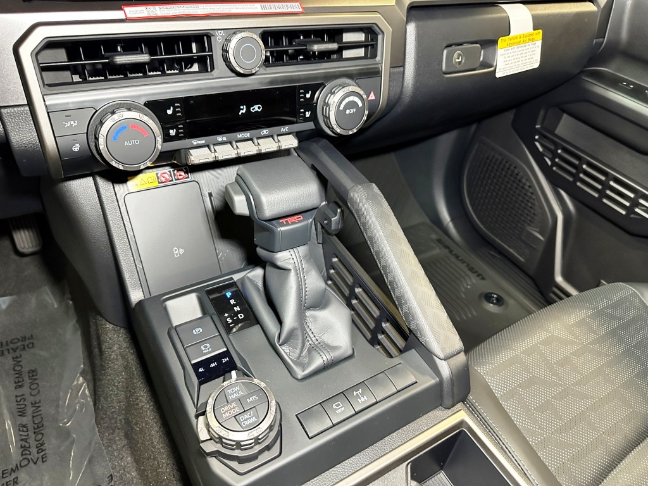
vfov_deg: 56.8
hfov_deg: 71.6
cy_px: 243
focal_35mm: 24
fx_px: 449
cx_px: 324
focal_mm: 6.86
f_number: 1.78
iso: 1000
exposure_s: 1/40
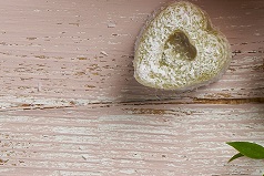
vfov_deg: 4.3
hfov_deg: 6.4
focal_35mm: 315
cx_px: 468
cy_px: -199
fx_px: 2311
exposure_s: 1/160
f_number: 13
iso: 100
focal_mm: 50
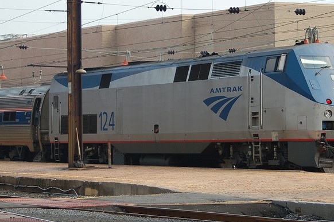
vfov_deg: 9.2
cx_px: 203
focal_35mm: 149
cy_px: 67
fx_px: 1381
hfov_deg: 13.8
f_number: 5.6
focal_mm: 68
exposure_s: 1/500
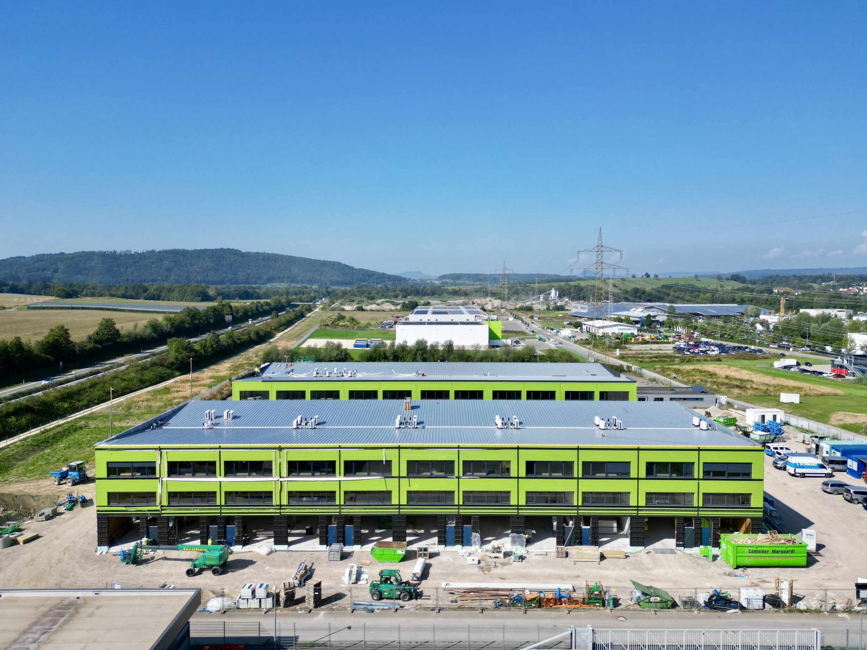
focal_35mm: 25
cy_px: 317
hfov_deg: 69.4
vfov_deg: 54.9
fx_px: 626
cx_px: 443
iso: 100
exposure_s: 1/2500
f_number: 1.7
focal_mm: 6.72
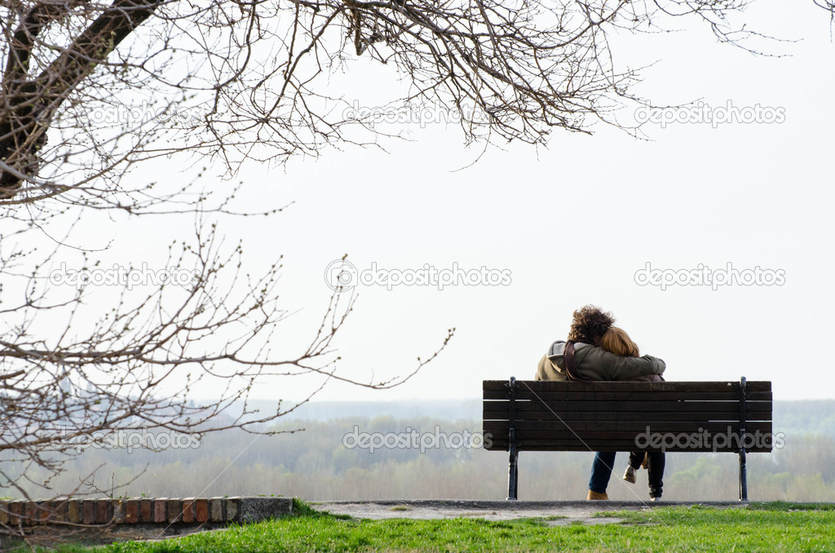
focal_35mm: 210
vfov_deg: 6.5
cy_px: 276
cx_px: 418
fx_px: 4860
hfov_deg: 9.8
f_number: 10
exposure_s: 1/250
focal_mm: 140
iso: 640
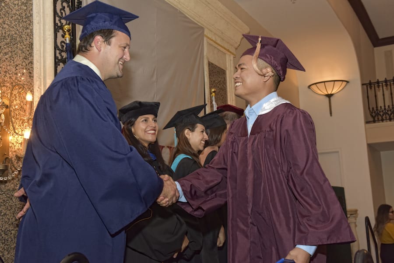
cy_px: 132
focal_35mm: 48
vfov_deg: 28.1
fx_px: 526
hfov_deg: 41.1
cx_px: 197
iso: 1250
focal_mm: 48
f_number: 8
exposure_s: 1/60
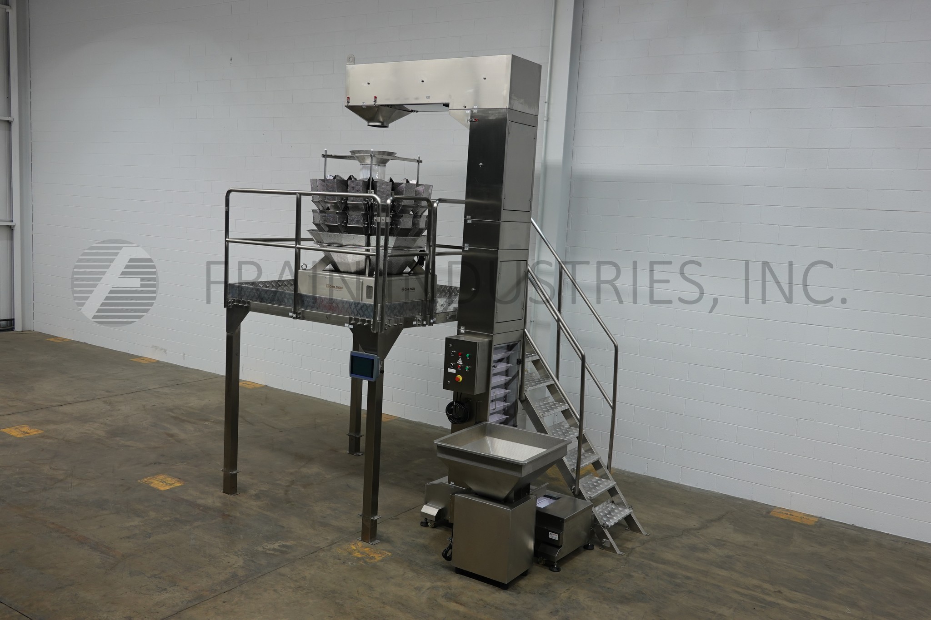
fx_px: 827
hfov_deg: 58.7
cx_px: 466
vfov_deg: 41.1
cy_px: 310
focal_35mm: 32
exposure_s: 1/50
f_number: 3.5
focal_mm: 11.76
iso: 125
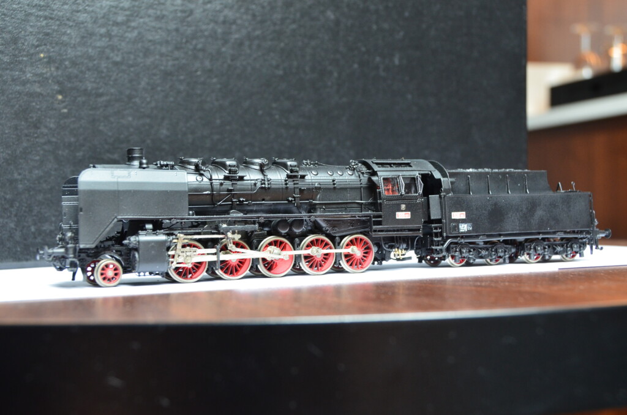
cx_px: 314
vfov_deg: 24.9
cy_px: 208
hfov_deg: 36.9
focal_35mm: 54
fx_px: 938
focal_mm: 36
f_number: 7.1
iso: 800
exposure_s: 1/25
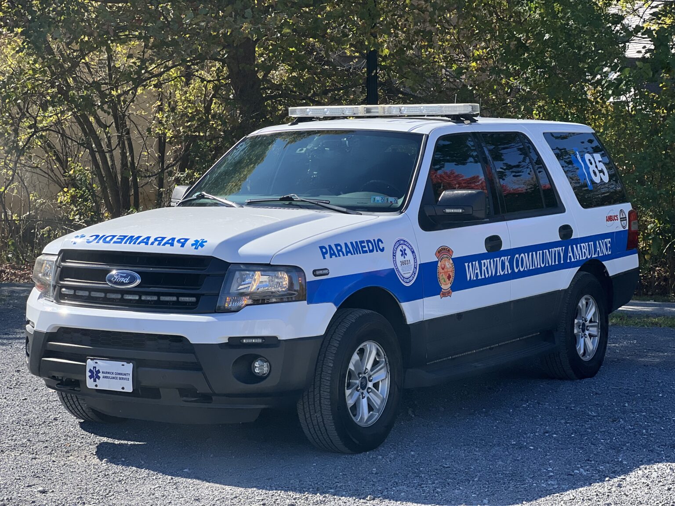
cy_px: 253
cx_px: 338
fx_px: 1501
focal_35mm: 77
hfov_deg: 25.3
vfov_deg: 19.1
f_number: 2.8
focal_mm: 9
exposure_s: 1/612
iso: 32
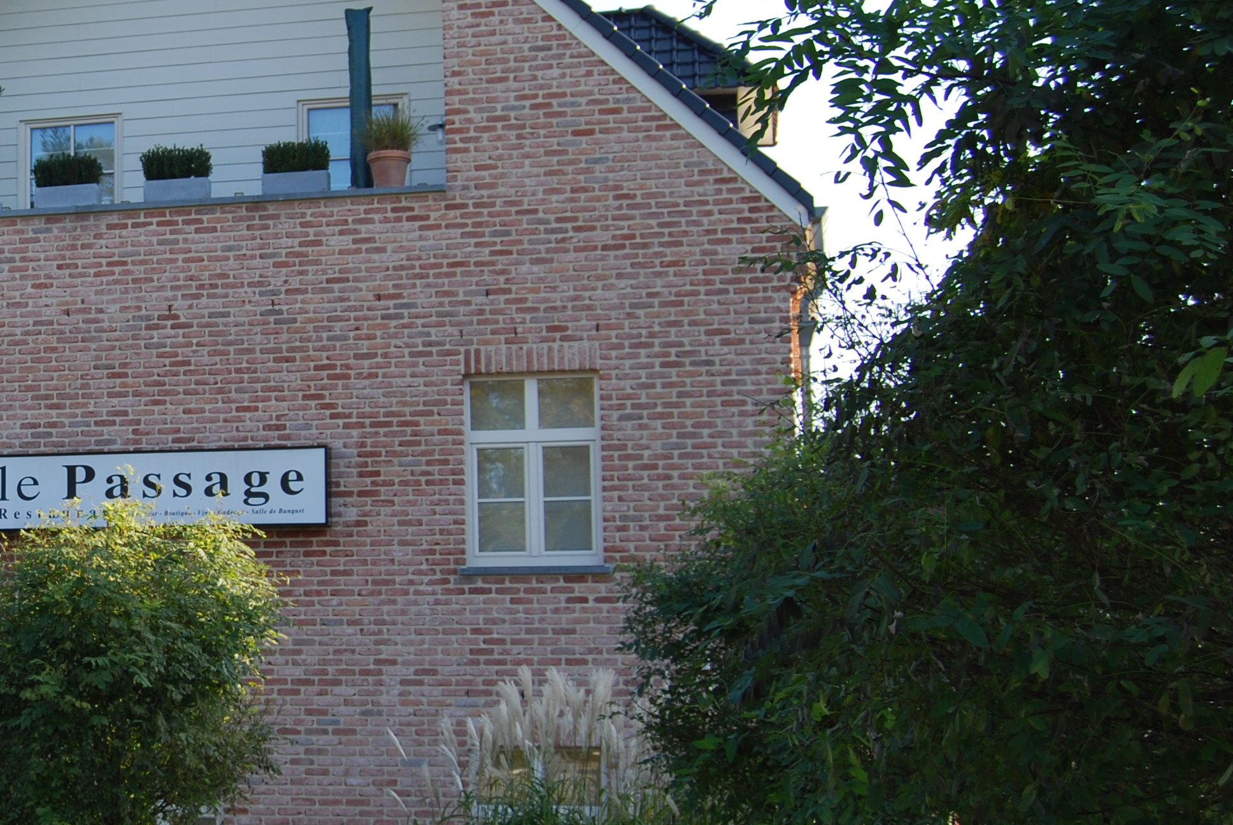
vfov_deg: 20.7
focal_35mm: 66
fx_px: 2263
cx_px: 9
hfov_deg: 28.6
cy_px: 410
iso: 110
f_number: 5.6
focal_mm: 22
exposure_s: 1/125
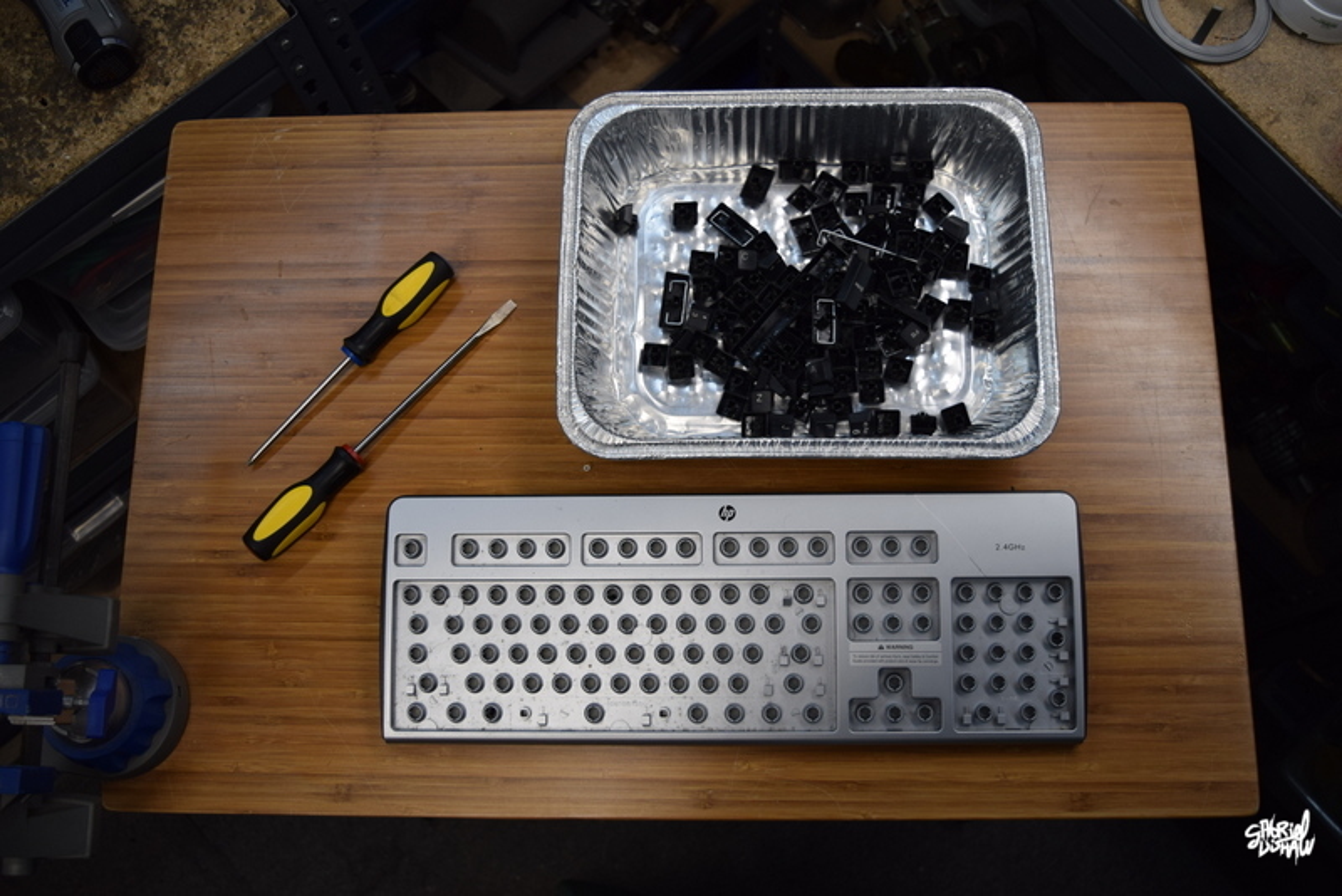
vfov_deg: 36.9
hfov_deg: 53.1
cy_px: 448
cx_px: 671
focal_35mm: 36
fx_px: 1342
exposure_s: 1/60
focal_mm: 24
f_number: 4
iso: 400
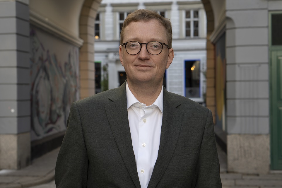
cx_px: 141
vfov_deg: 18.2
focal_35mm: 75
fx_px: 587
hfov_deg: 27.0
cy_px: 94
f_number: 5
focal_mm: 50
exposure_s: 1/50
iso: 50
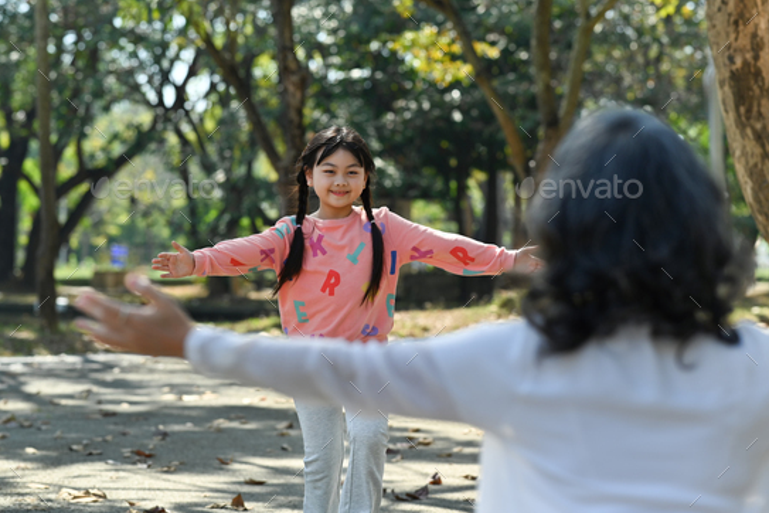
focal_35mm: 114
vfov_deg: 12.0
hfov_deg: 17.9
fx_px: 2435
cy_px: 254
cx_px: 363
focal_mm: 105
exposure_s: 1/1000
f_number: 4
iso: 125
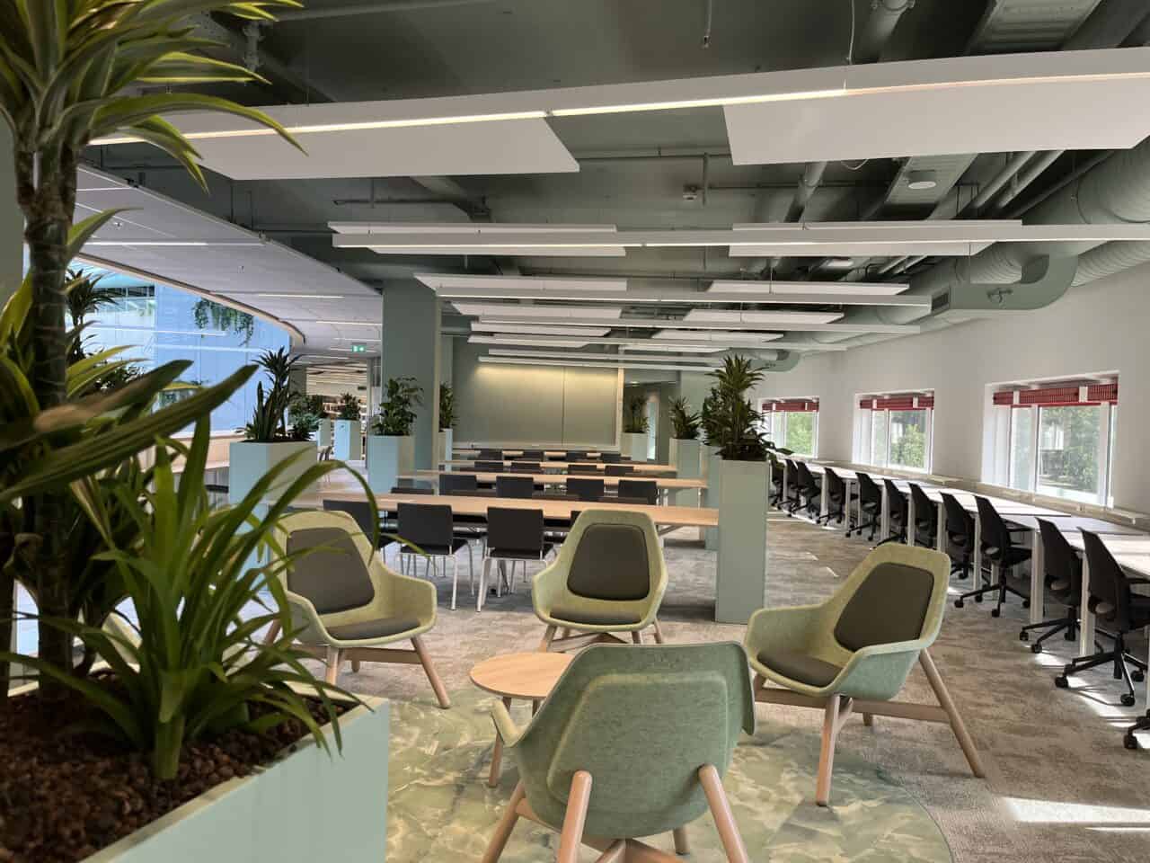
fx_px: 864
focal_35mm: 26
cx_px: 575
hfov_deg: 67.3
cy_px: 432
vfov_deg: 53.1
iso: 125
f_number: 1.6
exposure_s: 1/121
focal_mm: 5.1
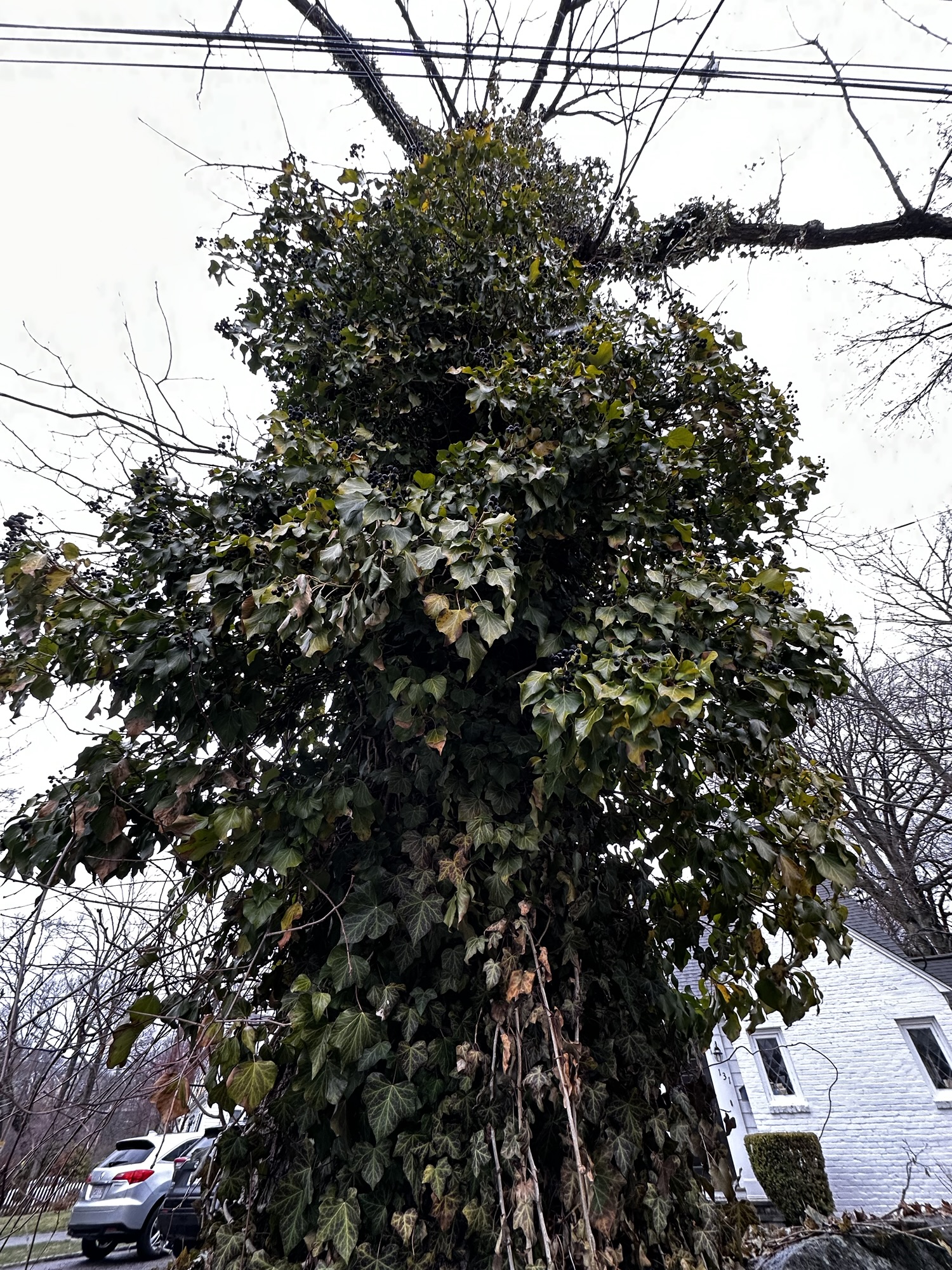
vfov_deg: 102.1
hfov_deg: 85.7
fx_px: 513
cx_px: 476
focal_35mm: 14
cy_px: 635
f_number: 2.2
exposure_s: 1/99
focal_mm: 2.22
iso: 100
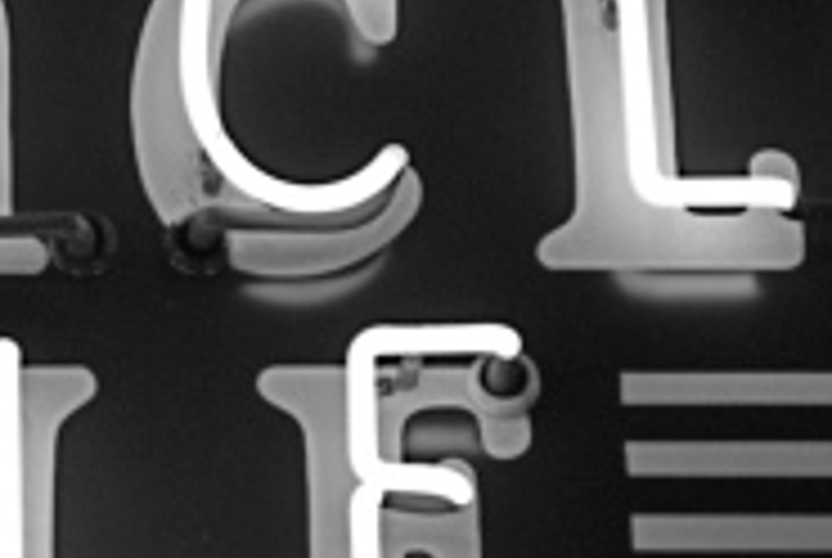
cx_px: -175
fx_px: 5417
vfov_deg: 5.9
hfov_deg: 8.7
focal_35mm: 234
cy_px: 288
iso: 800
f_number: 5.6
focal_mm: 48
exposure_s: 1/40
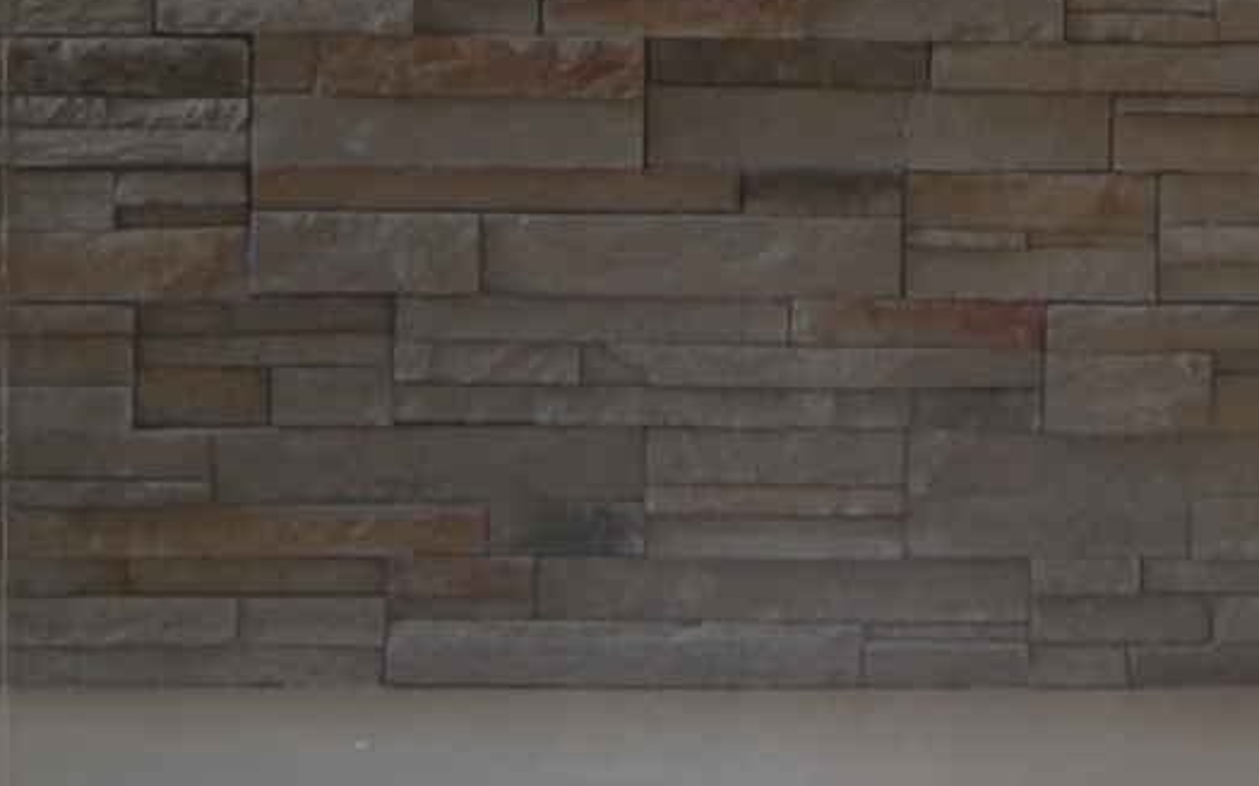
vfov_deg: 4.7
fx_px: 9326
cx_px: 1297
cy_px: -1036
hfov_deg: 7.7
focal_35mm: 272
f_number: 4.5
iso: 200
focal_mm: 31
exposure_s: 1/60
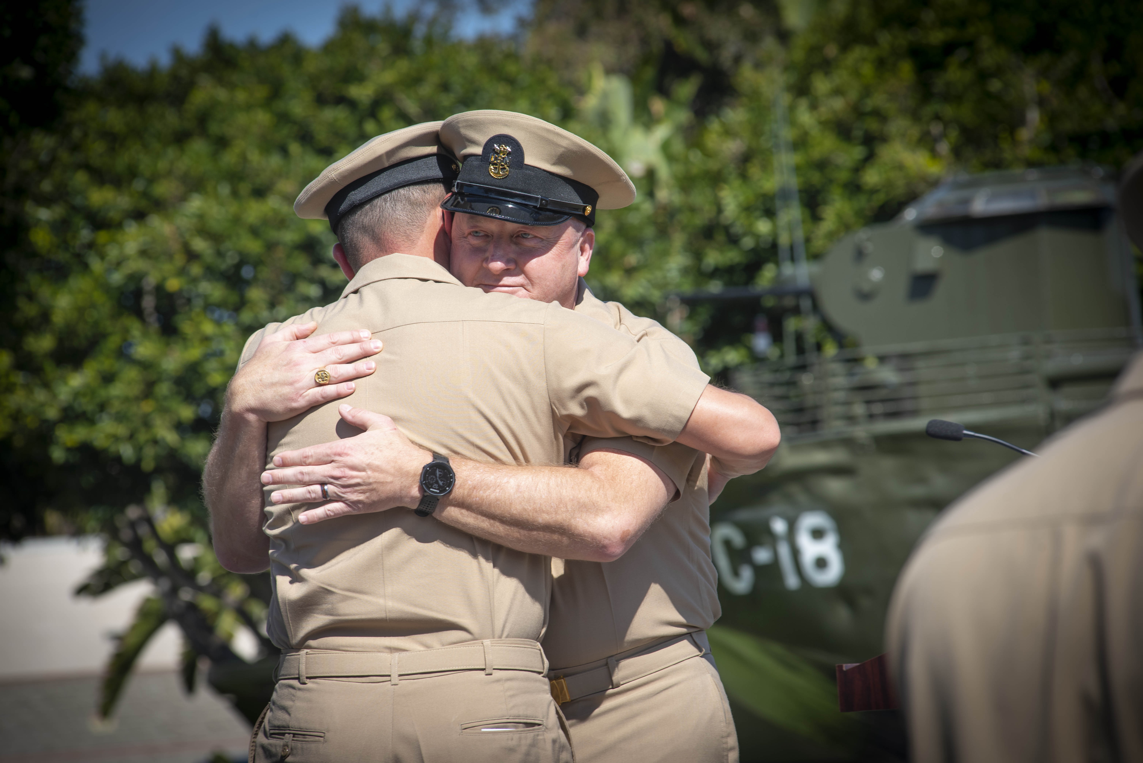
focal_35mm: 200
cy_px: 382
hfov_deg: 10.3
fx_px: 6352
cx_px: 572
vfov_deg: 6.9
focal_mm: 200
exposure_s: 1/200
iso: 80
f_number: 9
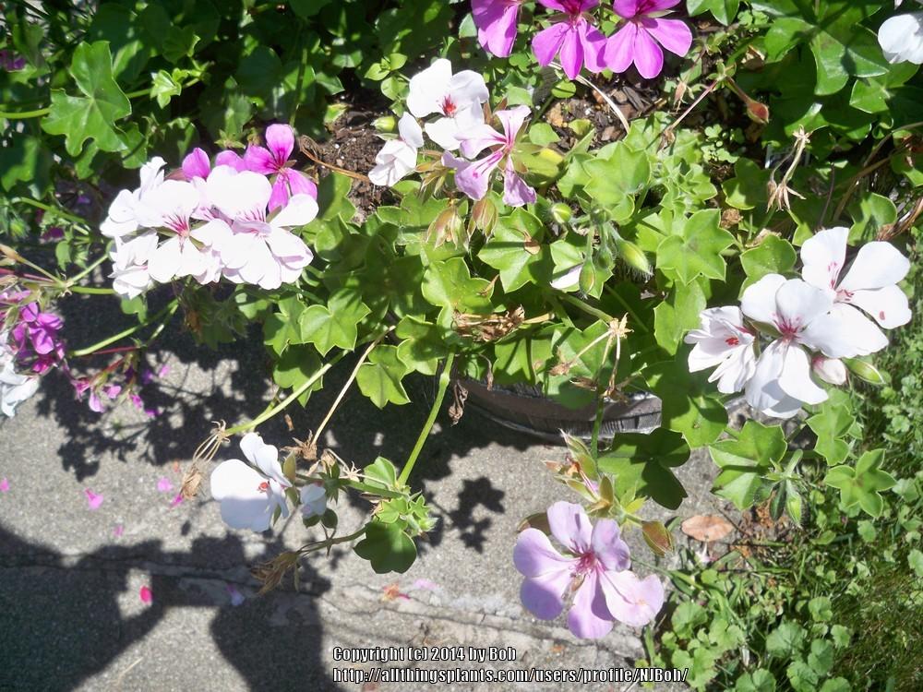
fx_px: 933
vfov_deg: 40.7
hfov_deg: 52.6
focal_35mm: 35
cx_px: 462
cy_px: 346
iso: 64
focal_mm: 6.3
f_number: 3.1
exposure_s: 1/640
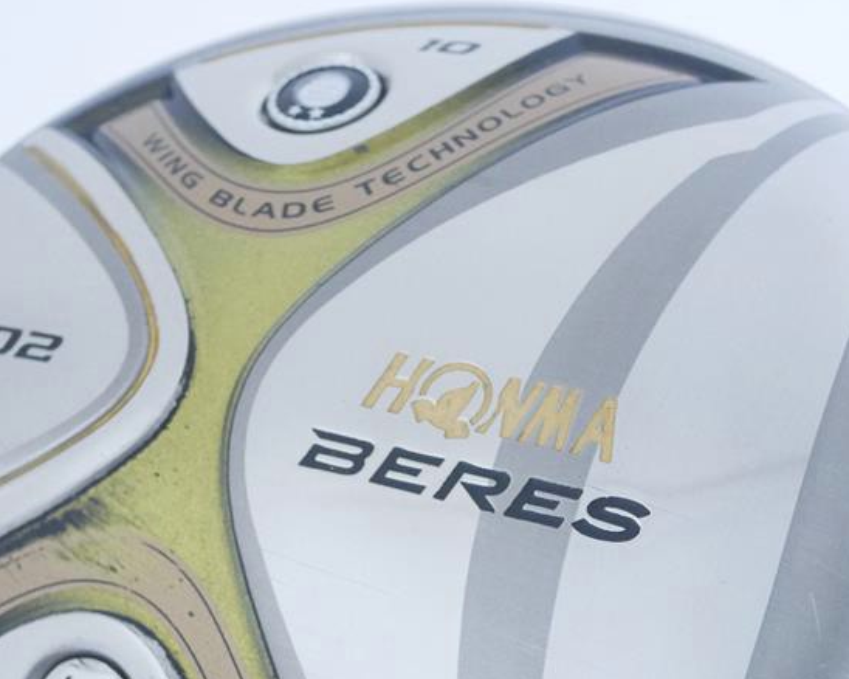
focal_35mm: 114
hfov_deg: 16.9
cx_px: 370
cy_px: 636
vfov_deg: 13.4
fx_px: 2863
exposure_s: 1/60
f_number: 4.5
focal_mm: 25
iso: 1600
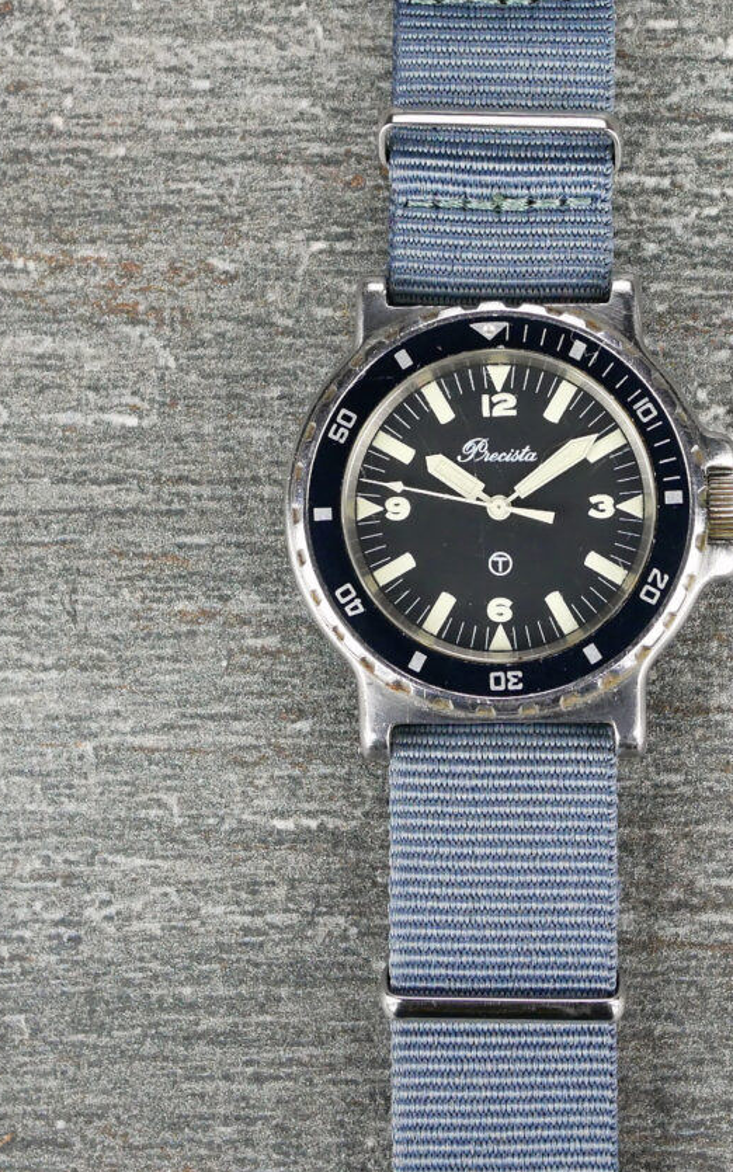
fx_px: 3739
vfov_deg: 17.8
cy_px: 527
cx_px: 508
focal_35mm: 117
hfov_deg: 11.2
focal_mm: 30
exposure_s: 1/160
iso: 800
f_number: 4.5
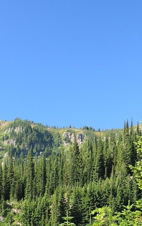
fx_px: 557
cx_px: -51
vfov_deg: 21.7
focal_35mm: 90
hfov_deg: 13.9
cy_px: 253
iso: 80
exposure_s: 1/250
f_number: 2
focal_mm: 6
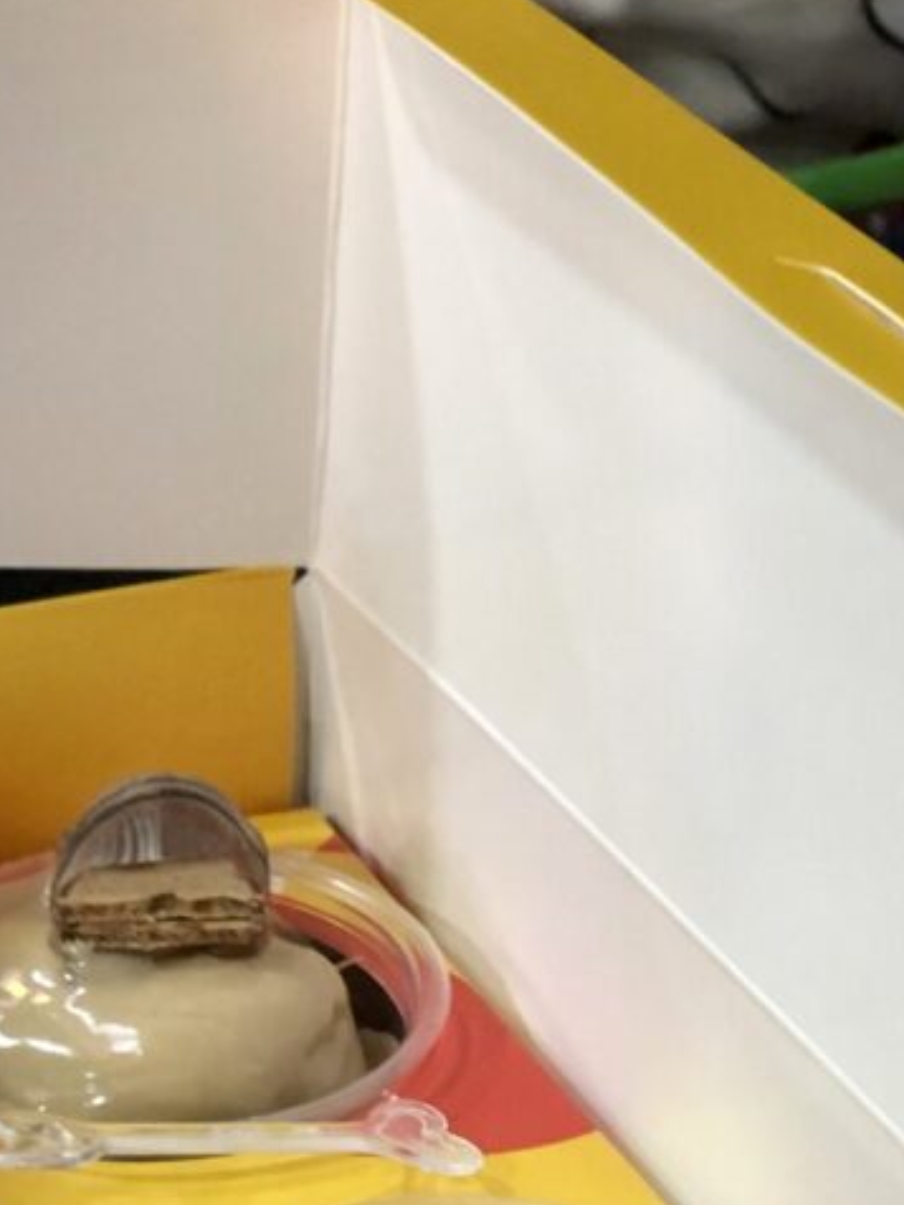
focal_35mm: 118
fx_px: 4109
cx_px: 433
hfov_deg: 12.6
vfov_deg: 16.3
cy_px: 1228
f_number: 2.4
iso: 160
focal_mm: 6
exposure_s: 1/20
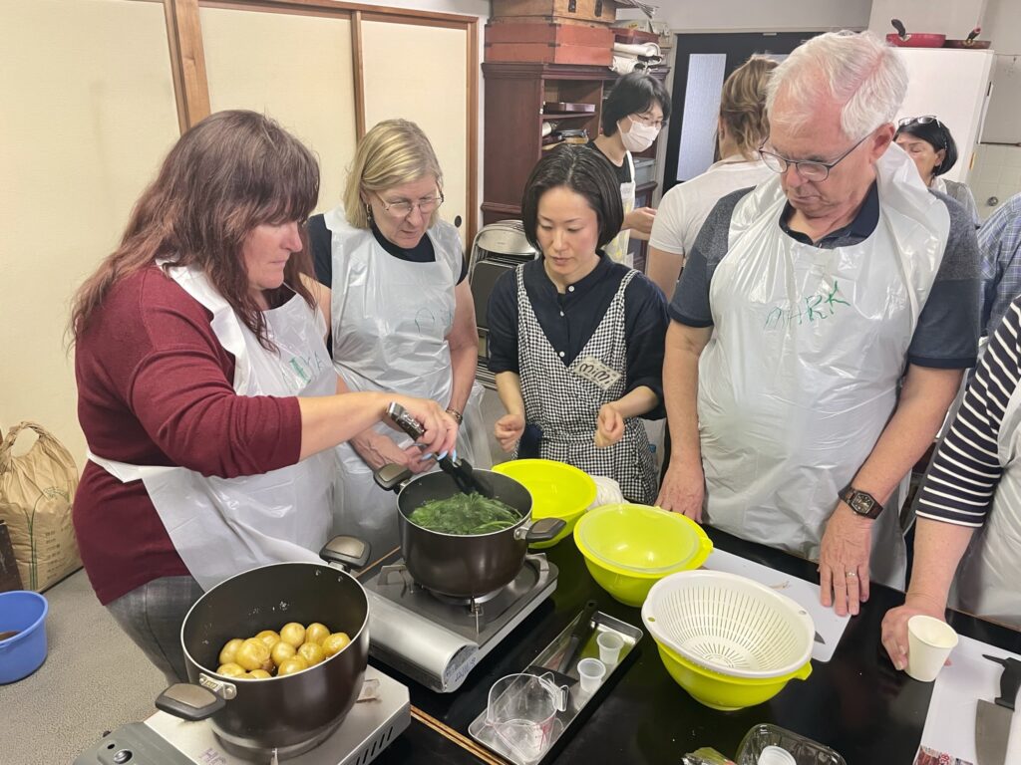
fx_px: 767
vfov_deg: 53.1
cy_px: 382
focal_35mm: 26
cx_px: 510
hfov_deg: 67.3
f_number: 1.6
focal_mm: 4.2
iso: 125
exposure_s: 1/60
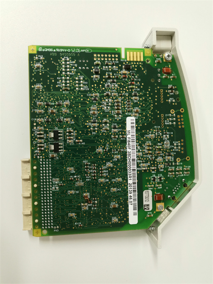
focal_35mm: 27
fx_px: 221
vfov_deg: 65.3
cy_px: 142
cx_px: 106
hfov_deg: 51.4
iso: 250
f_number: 1.8
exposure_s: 1/33.3
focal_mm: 3.95
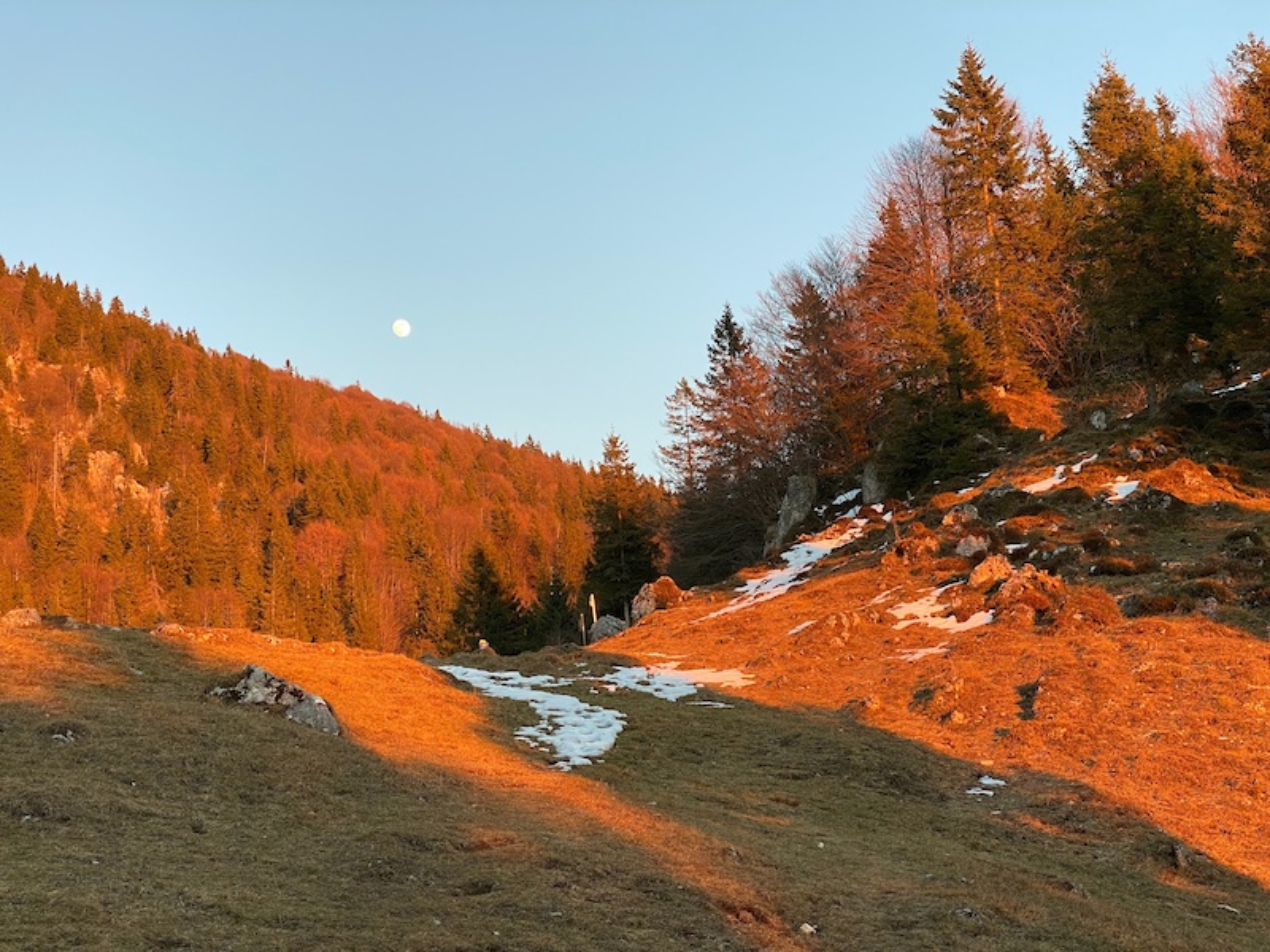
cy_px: 476
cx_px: 635
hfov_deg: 36.8
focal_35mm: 52
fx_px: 1908
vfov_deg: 28.0
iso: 50
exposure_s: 1/121
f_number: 2
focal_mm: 6
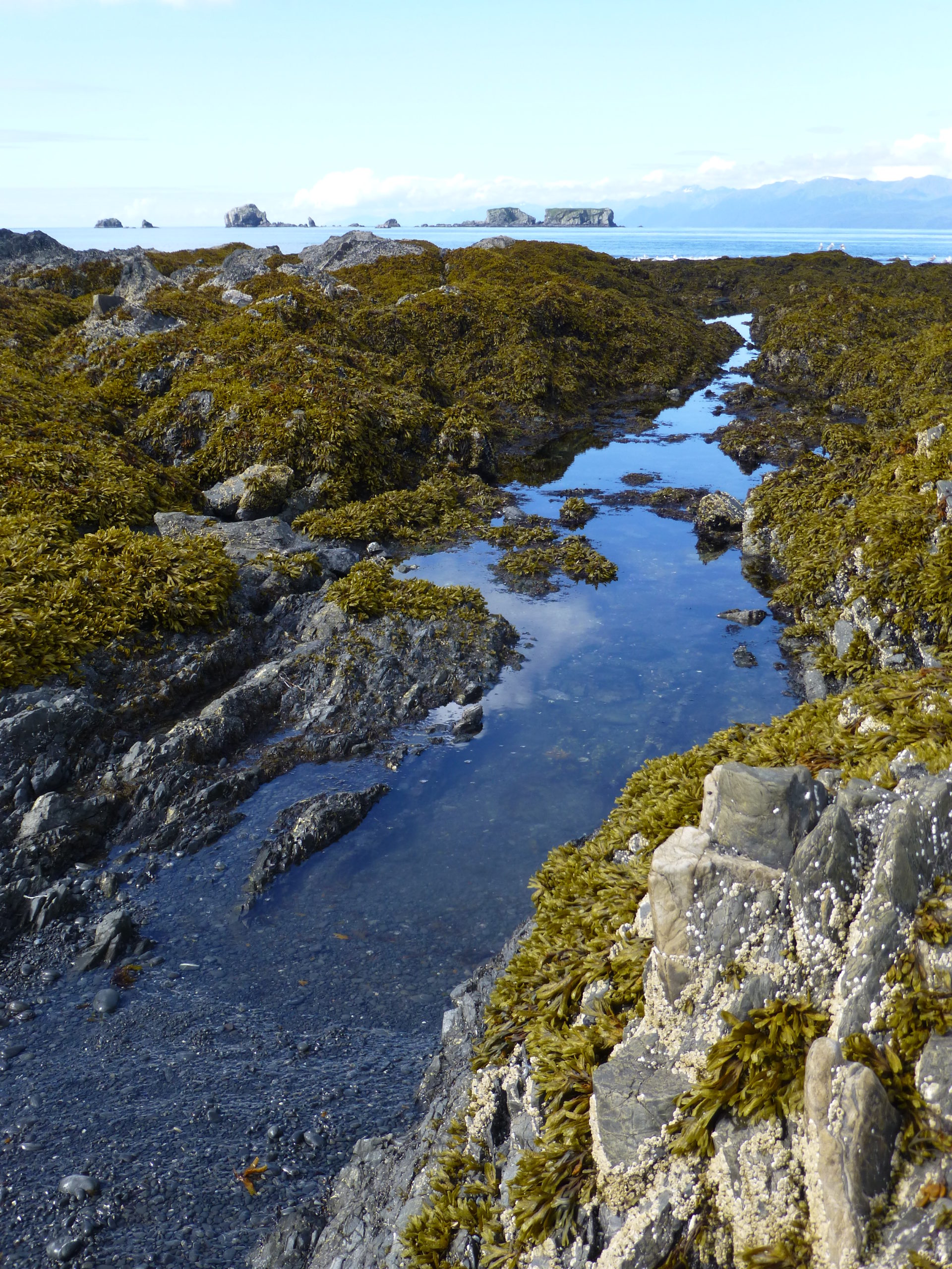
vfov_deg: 45.8
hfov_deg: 35.1
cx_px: 476
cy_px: 634
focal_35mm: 41
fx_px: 1503
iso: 100
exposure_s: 1/400
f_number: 3.9
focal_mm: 7.4
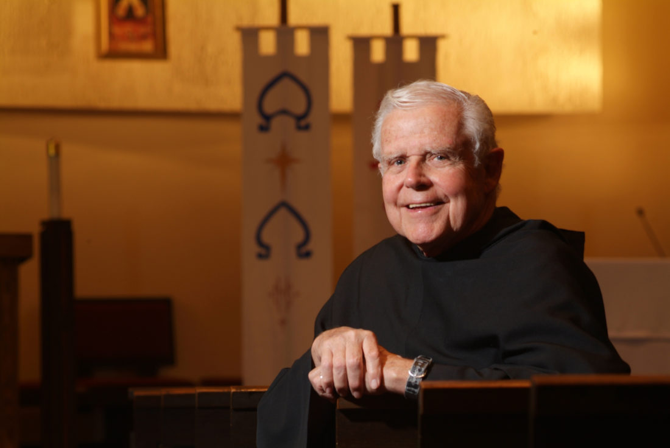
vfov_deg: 7.6
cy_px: 224
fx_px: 3353
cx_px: 335
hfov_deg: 11.4
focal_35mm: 180
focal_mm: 120
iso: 160
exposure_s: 1/6
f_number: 8
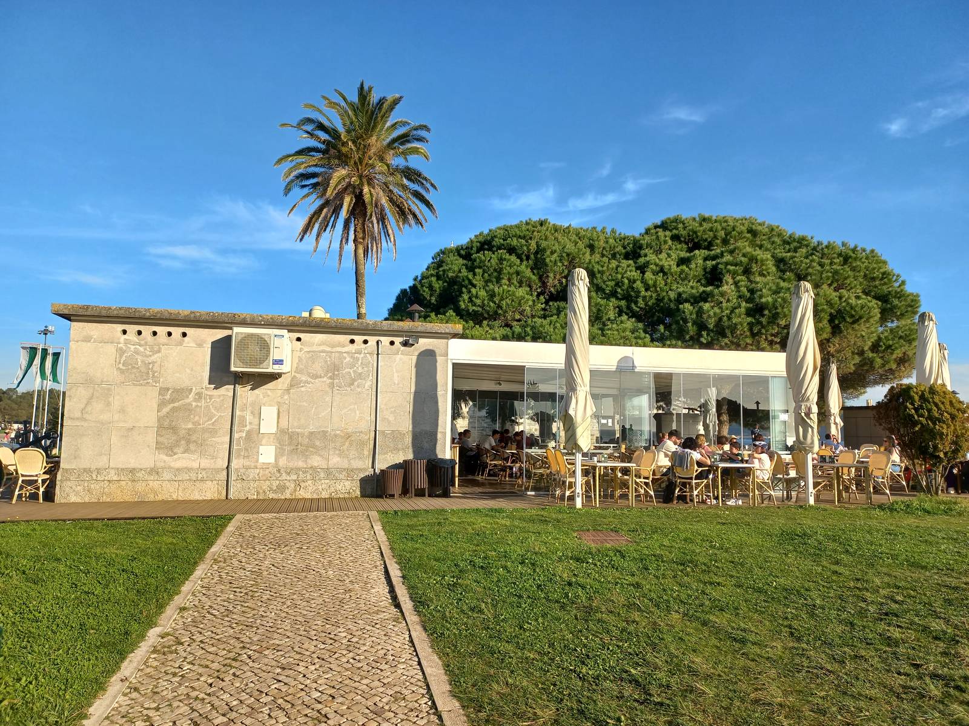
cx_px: 484
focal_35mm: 25
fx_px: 700
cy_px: 363
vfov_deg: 54.9
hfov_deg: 69.4
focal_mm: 4.6
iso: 25
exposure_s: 1/567
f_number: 1.8
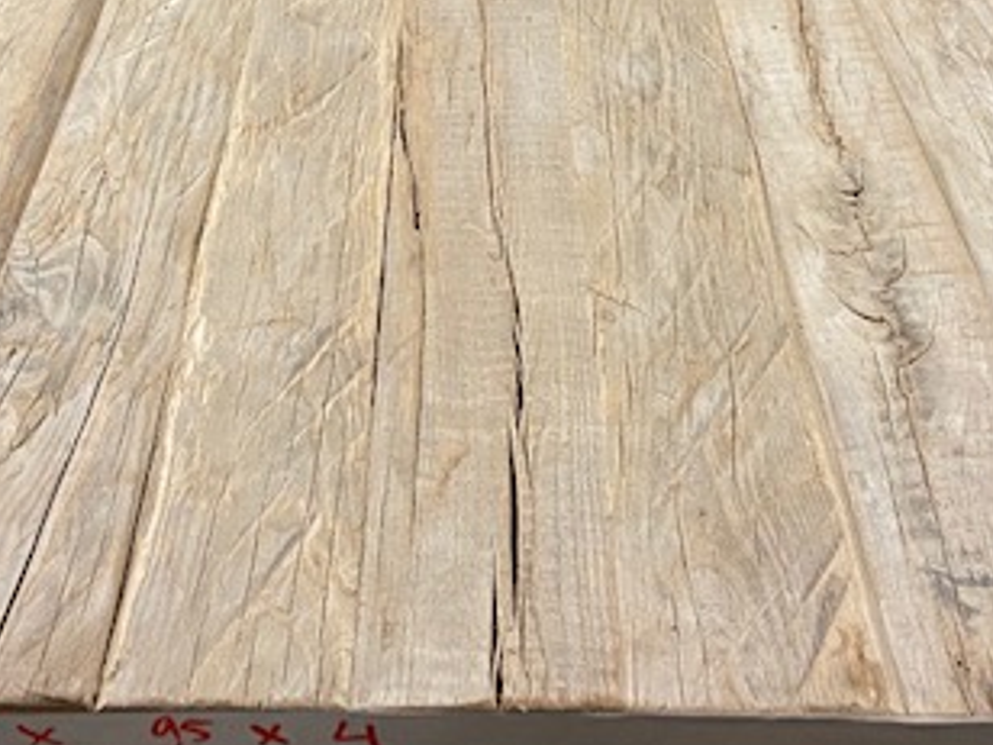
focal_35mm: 54
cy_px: 19
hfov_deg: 35.5
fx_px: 1549
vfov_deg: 25.8
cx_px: 464
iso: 200
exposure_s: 1/50
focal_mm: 4.25
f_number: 1.8
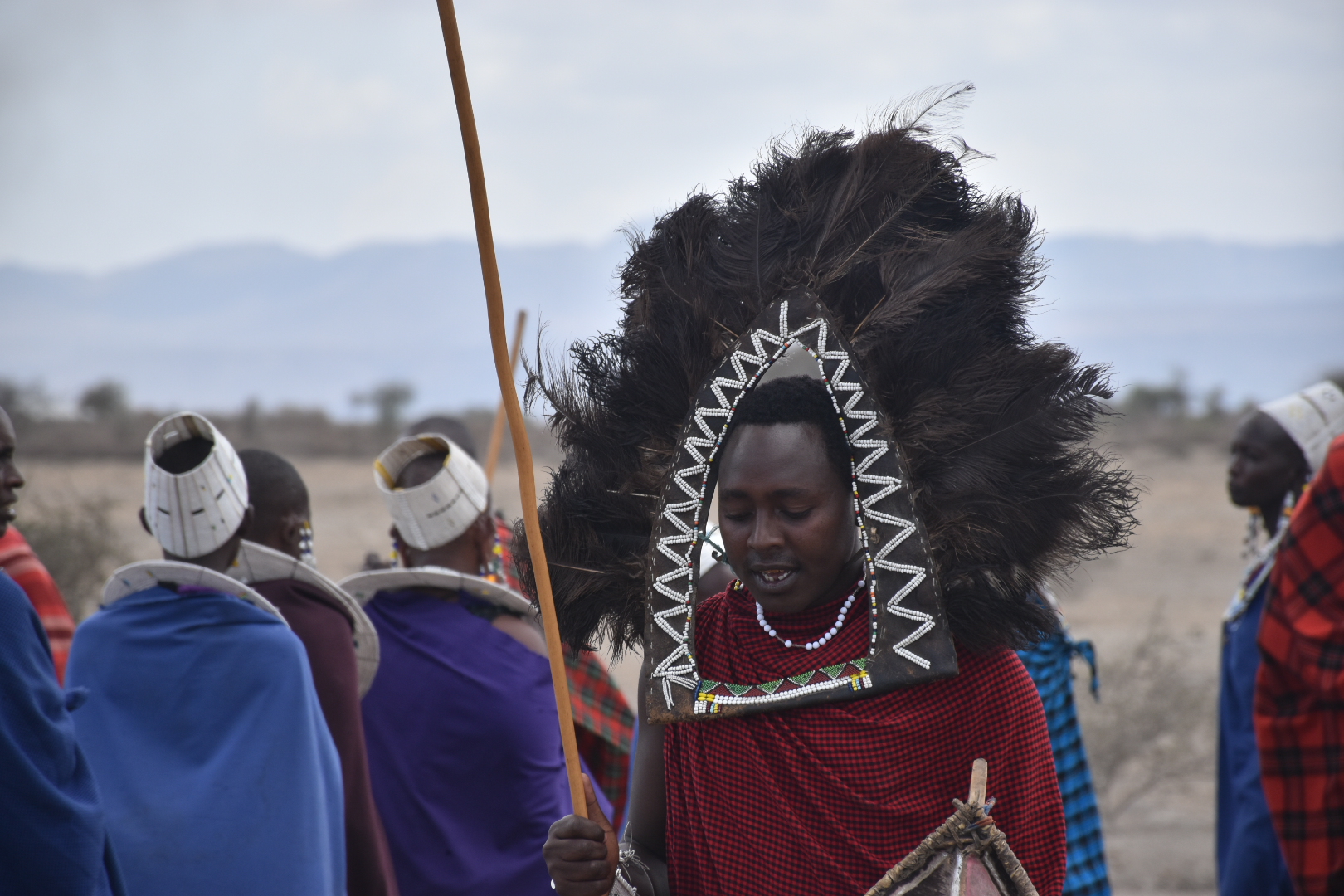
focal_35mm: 210
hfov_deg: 9.8
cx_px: 672
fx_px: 7839
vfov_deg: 6.5
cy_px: 448
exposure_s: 1/640
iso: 200
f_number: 6.3
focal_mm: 140
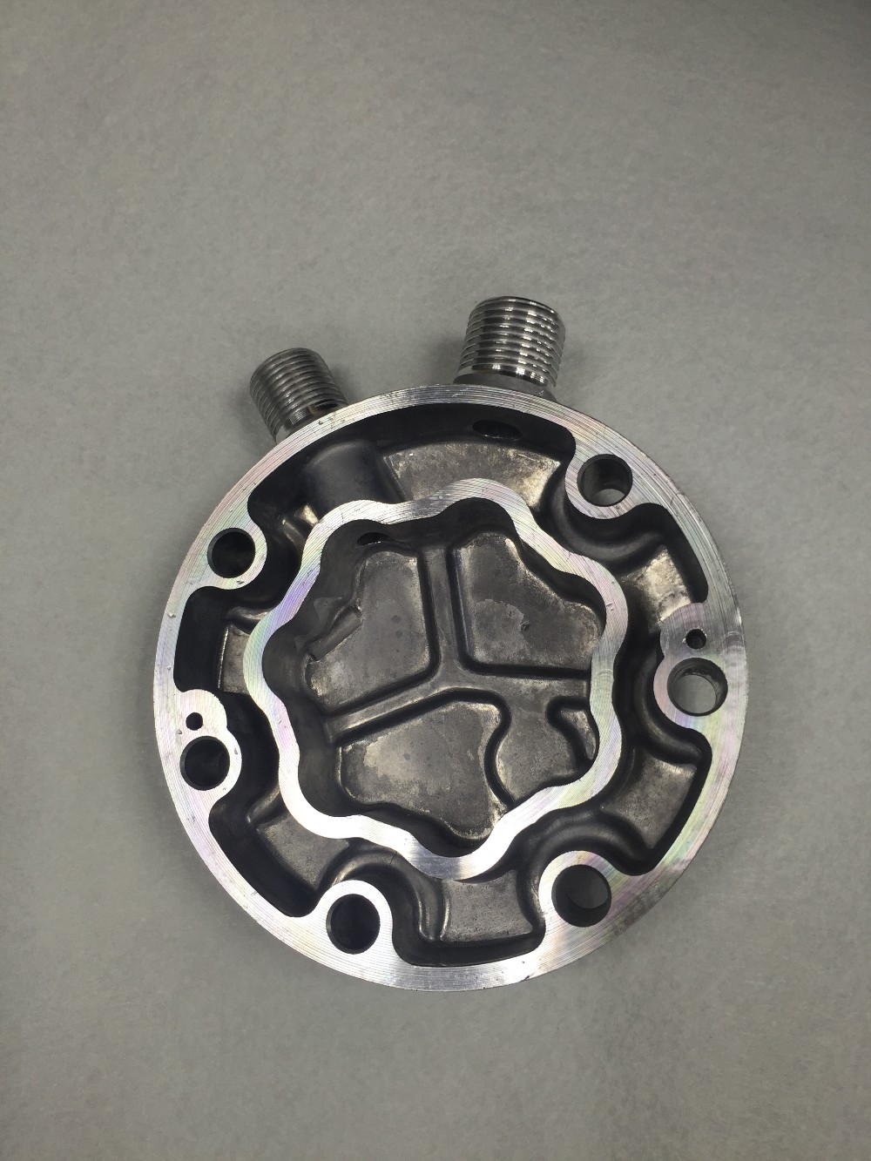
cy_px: 580
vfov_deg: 61.7
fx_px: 973
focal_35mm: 29
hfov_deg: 48.2
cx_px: 436
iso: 32
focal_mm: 4.15
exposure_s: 1/30
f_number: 2.2
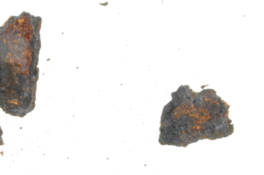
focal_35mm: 229
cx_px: -77
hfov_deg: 8.9
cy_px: 284
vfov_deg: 5.9
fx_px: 1676
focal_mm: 46
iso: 200
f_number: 25
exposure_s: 1/1.6
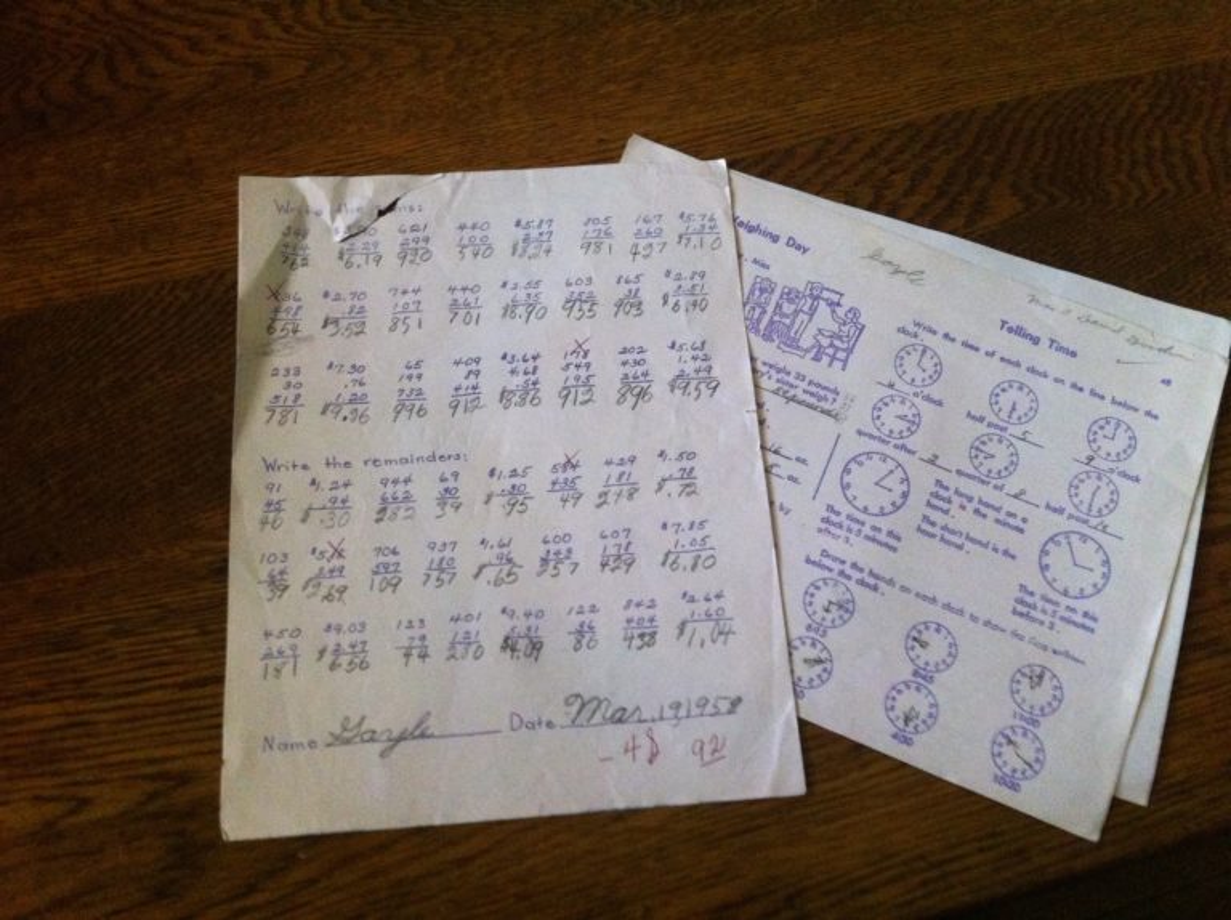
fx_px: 1243
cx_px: 616
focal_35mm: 35
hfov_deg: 52.7
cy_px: 460
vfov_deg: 40.6
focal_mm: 3.85
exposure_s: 1/15
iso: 500
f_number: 2.8
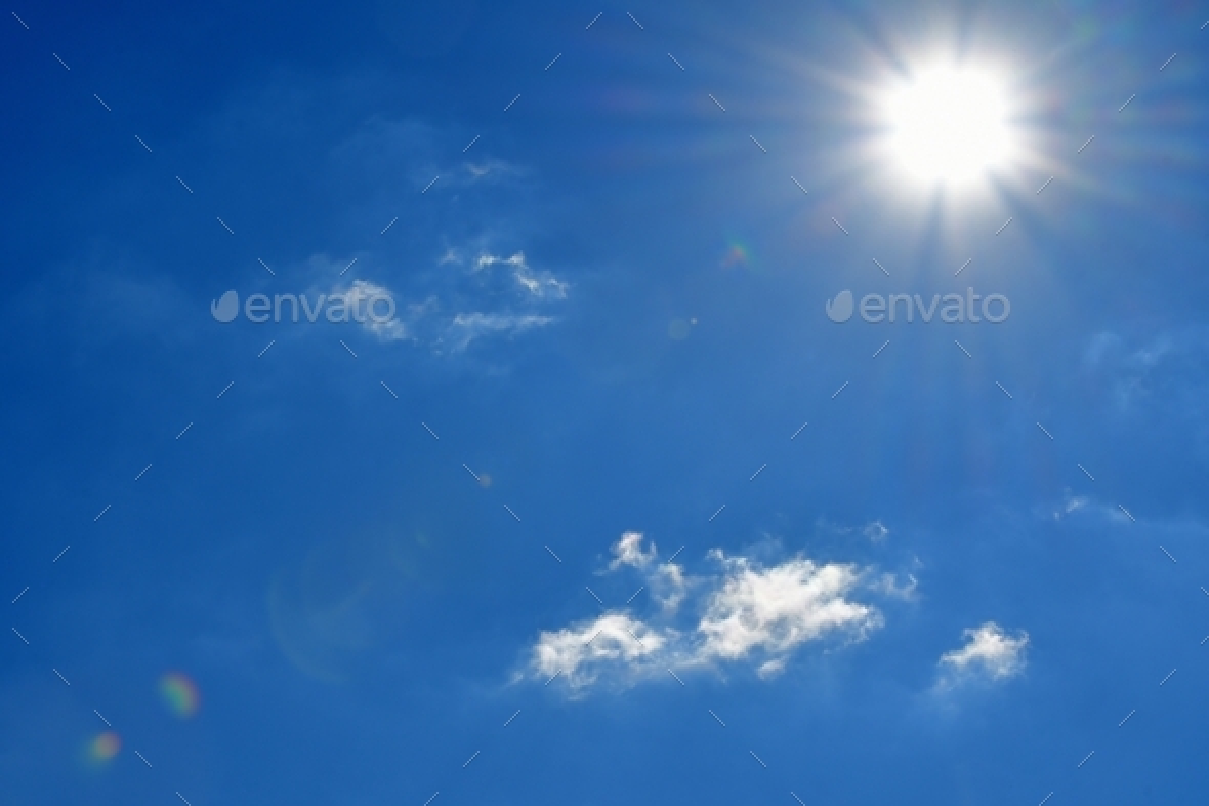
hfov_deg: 35.1
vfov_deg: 23.8
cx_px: 604
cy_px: 403
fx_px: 1914
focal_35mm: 57
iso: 160
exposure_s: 1/640
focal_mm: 38
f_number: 13
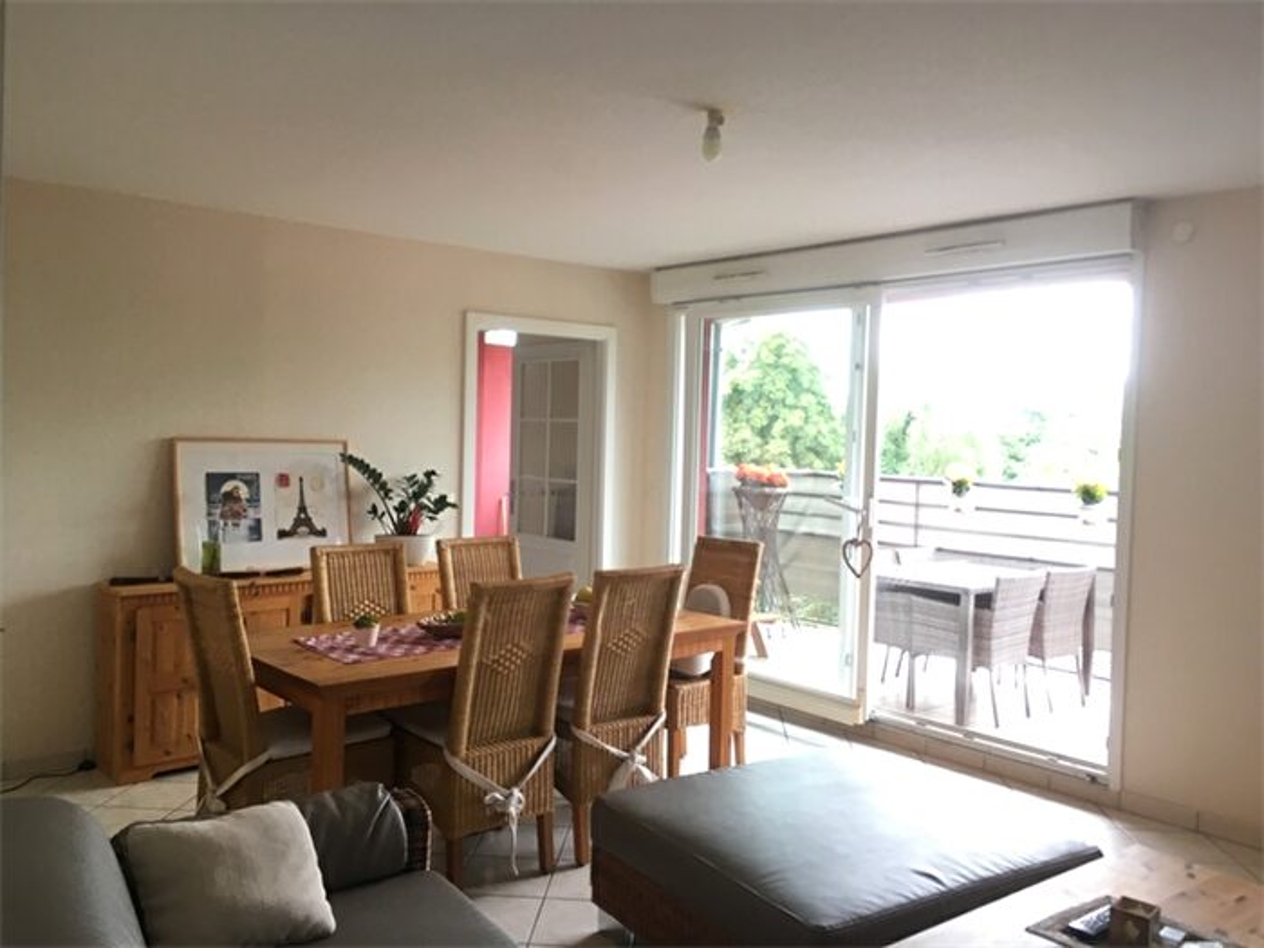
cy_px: 474
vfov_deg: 48.2
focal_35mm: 29
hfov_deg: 61.7
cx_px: 632
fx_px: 1059
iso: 32
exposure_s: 1/33
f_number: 2.2
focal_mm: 4.15
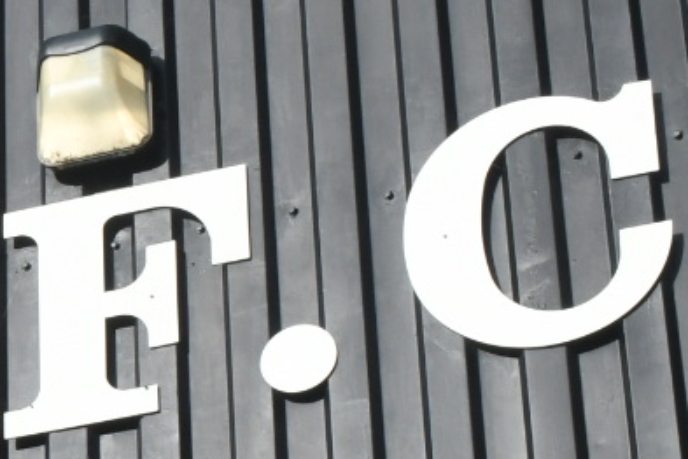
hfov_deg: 9.4
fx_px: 4013
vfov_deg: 6.5
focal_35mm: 210
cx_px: -490
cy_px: 417
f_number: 29
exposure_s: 1/400
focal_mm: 34
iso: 900
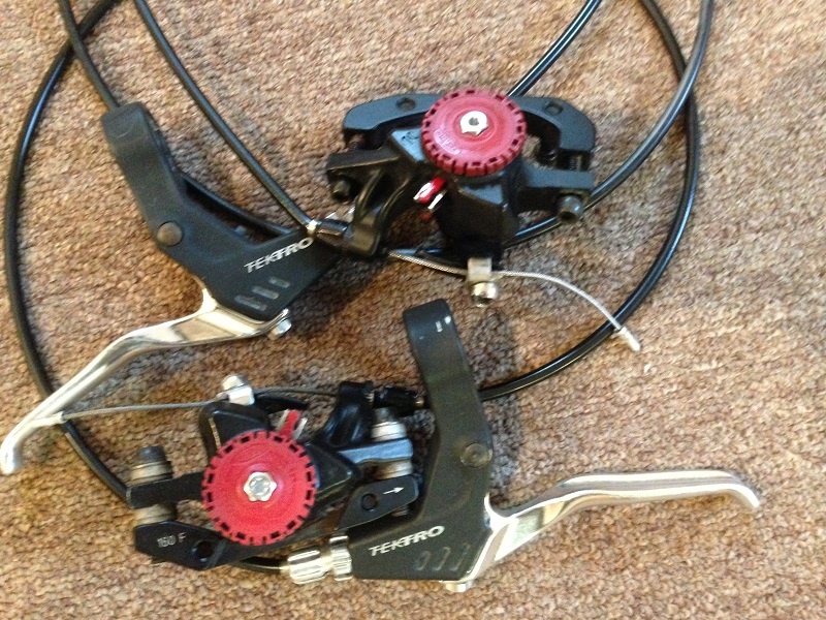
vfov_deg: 42.9
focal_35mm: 33
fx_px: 787
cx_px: 413
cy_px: 310
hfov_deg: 55.4
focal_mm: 4.13
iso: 800
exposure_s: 1/15
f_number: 2.4
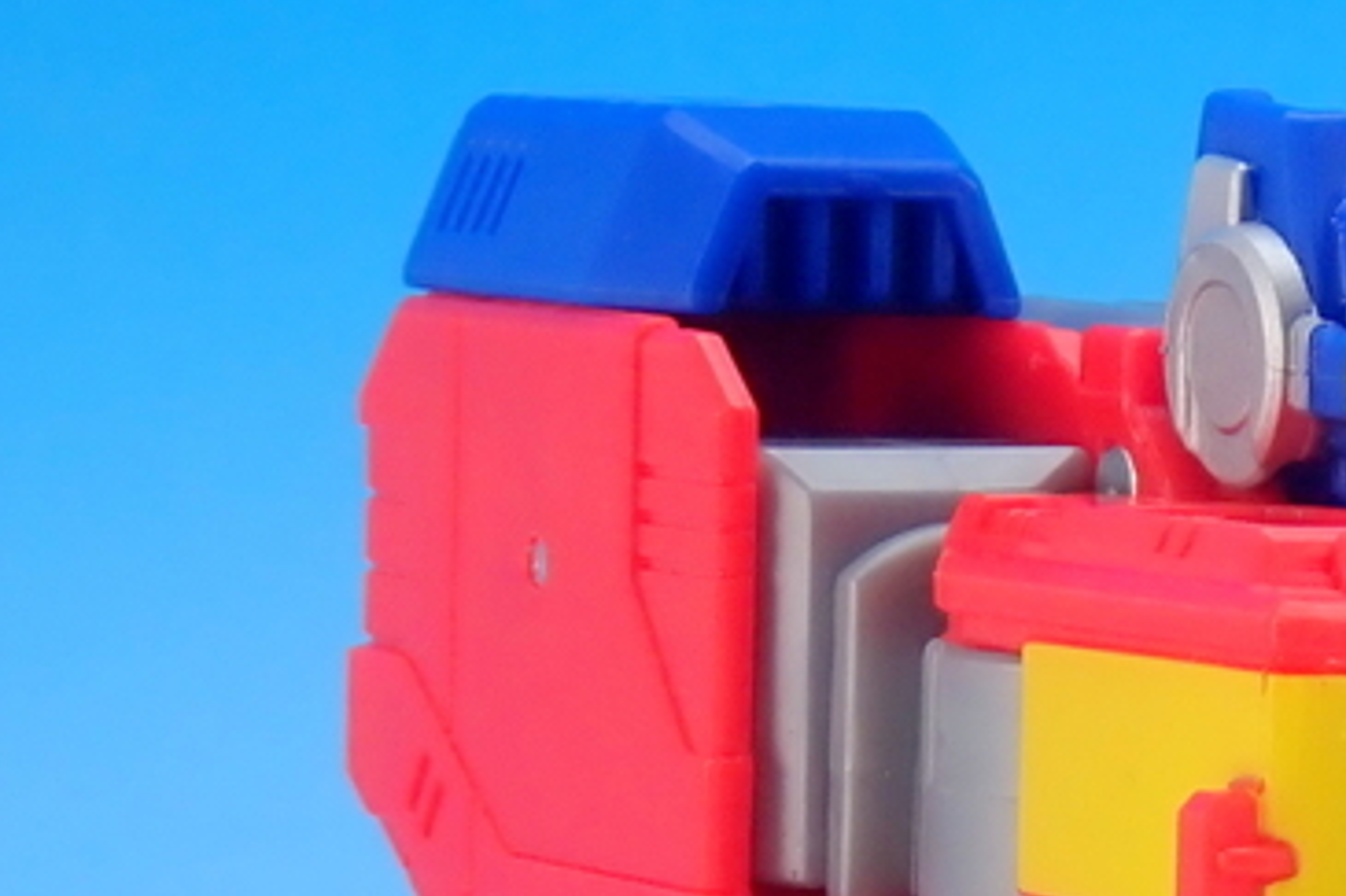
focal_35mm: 292
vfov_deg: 4.7
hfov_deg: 7.0
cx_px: 1305
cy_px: 1320
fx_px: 10912
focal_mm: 18
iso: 100
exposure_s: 1/13
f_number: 4.9
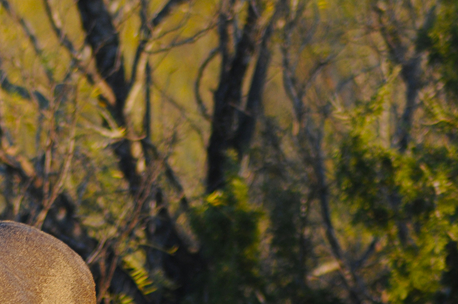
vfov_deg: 1.3
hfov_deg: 1.9
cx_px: -88
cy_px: 326
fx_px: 13787
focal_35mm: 1085
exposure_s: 1/160
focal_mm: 300
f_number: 6.3
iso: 200
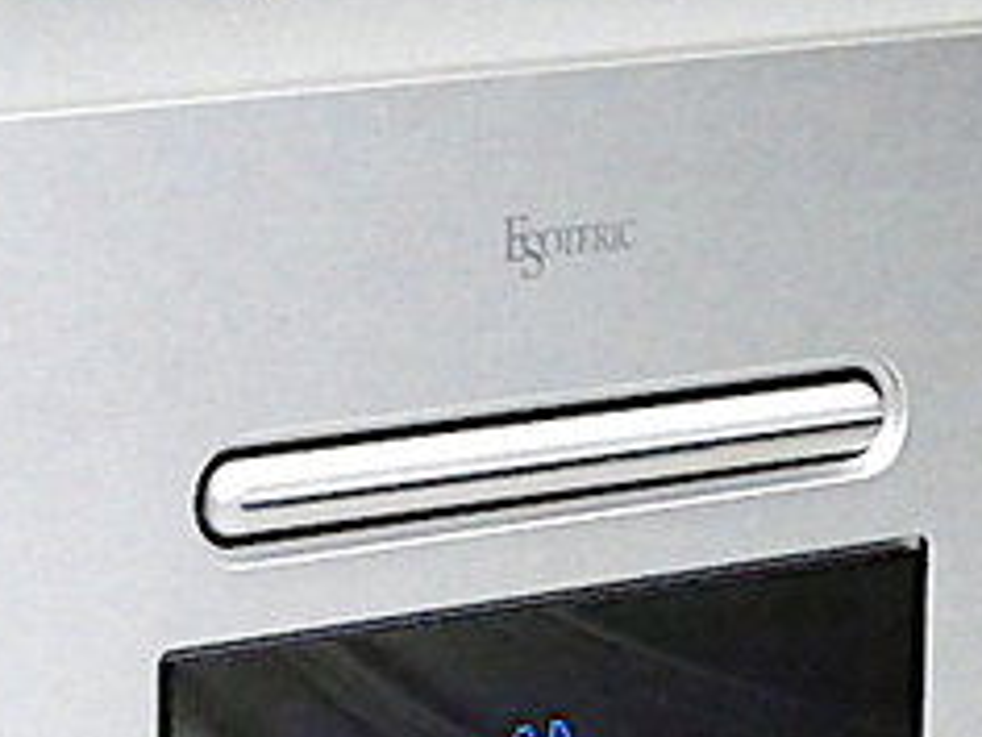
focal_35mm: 232
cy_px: 570
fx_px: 6581
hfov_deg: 8.4
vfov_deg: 6.4
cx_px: -196
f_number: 4.5
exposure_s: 1/60
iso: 1600
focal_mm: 10.3
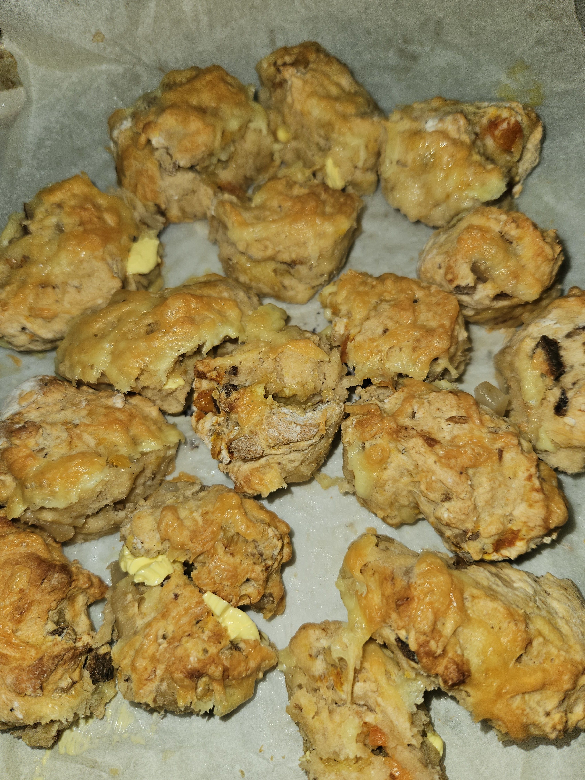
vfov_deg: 73.9
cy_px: 390
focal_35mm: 23
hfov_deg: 58.9
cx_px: 292
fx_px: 518
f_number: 1.8
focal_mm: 5.4
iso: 25
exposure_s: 1/203
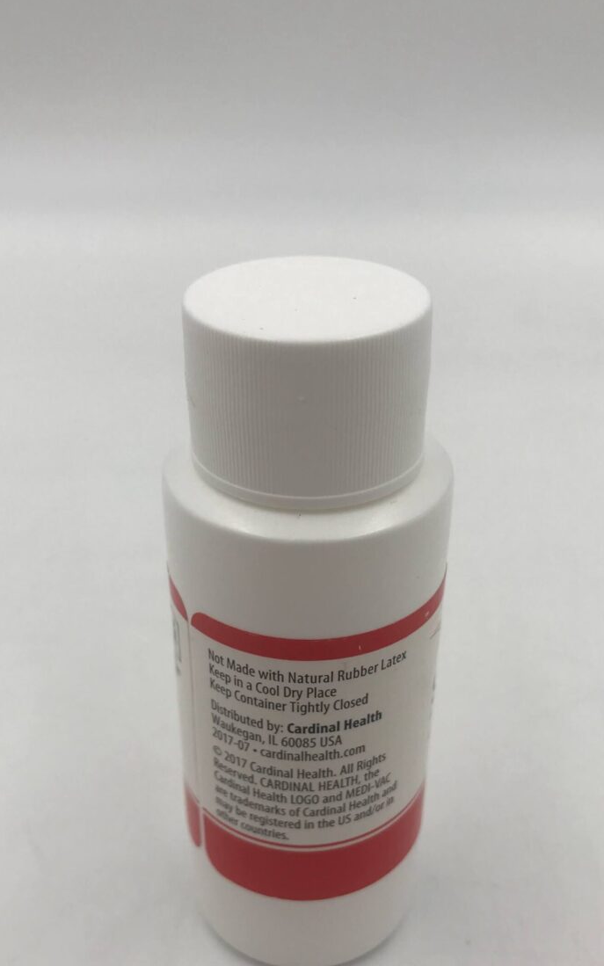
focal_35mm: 36
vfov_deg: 53.6
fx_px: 948
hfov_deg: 35.3
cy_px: 581
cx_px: 298
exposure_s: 1/257
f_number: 1.8
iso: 20
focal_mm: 3.99
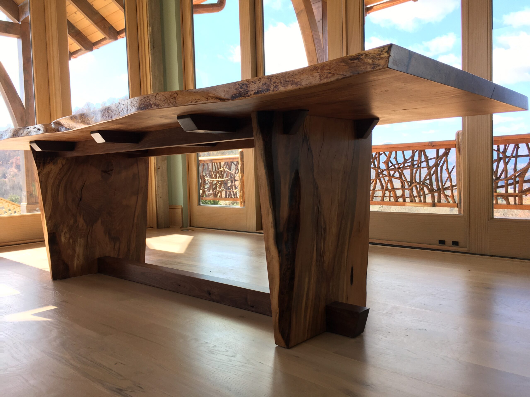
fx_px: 444
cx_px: 265
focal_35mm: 29
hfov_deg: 61.7
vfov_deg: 48.2
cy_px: 198
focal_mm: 4.15
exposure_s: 1/120
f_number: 2.2
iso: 25
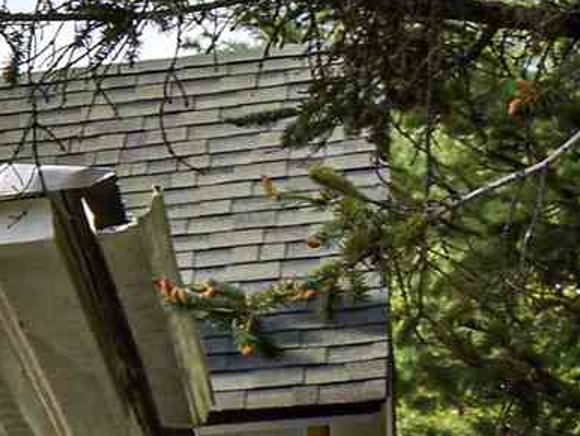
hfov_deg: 6.9
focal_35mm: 241
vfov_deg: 6.2
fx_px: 4038
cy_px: 224
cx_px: -1471
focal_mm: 21
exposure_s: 1/250
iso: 125
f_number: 8
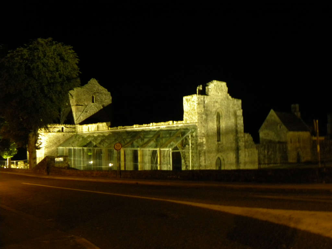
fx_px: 317
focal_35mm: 33
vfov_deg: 42.9
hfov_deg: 55.4
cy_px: 124
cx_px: 166
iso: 400
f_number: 2.8
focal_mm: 5.9
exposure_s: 1/2
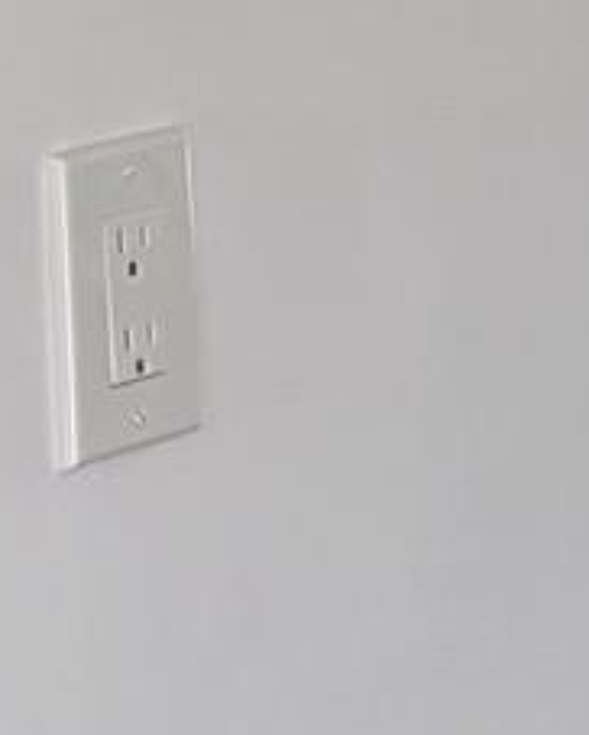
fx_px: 4983
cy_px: -214
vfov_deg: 8.3
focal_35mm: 229
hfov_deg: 5.0
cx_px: 3278
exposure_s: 1/450
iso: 64
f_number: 1.6
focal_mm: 5.96
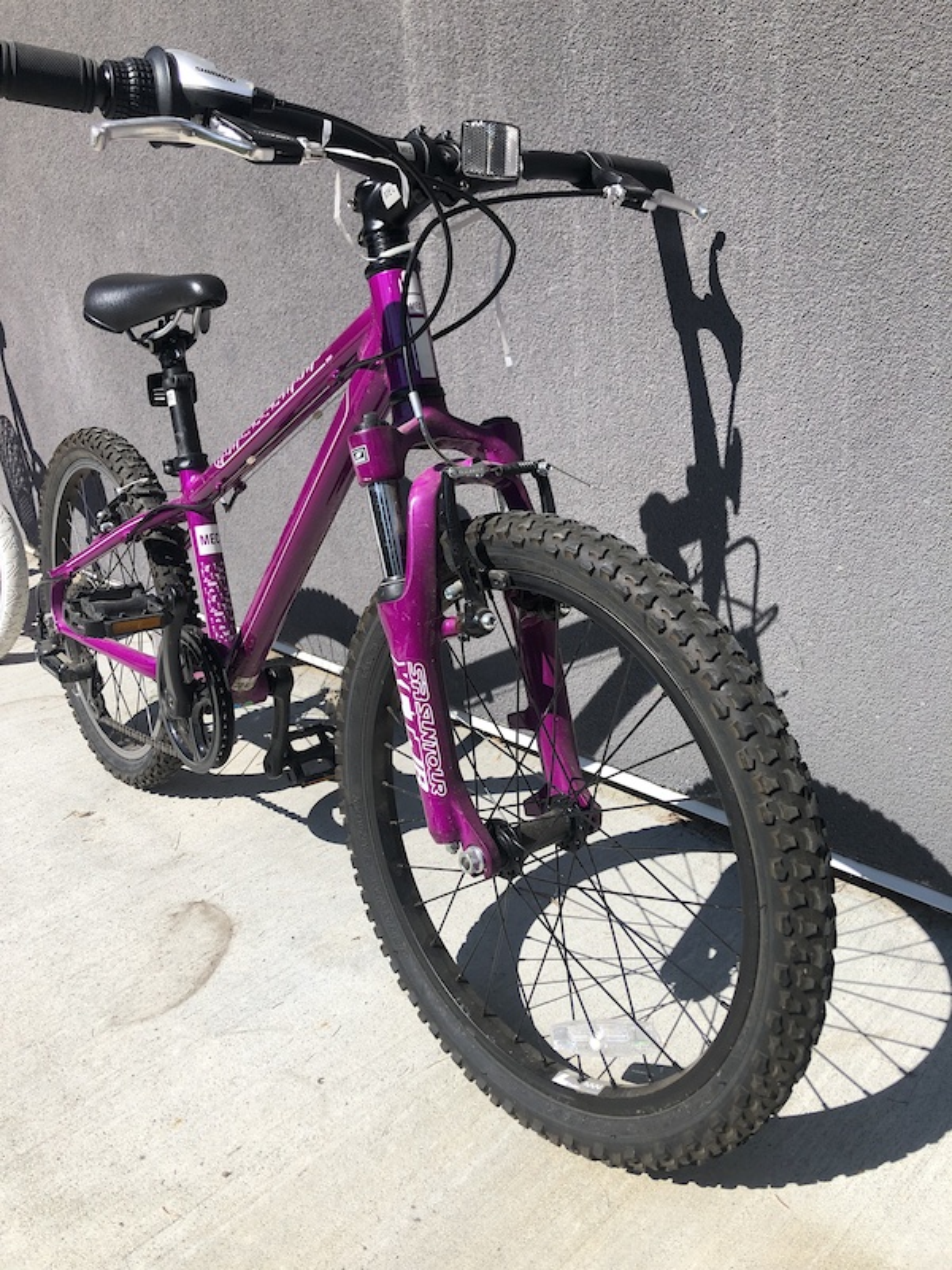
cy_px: 635
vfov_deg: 63.4
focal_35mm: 28
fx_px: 1027
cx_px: 476
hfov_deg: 49.7
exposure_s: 1/2183
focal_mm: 3.99
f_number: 1.8
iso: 20
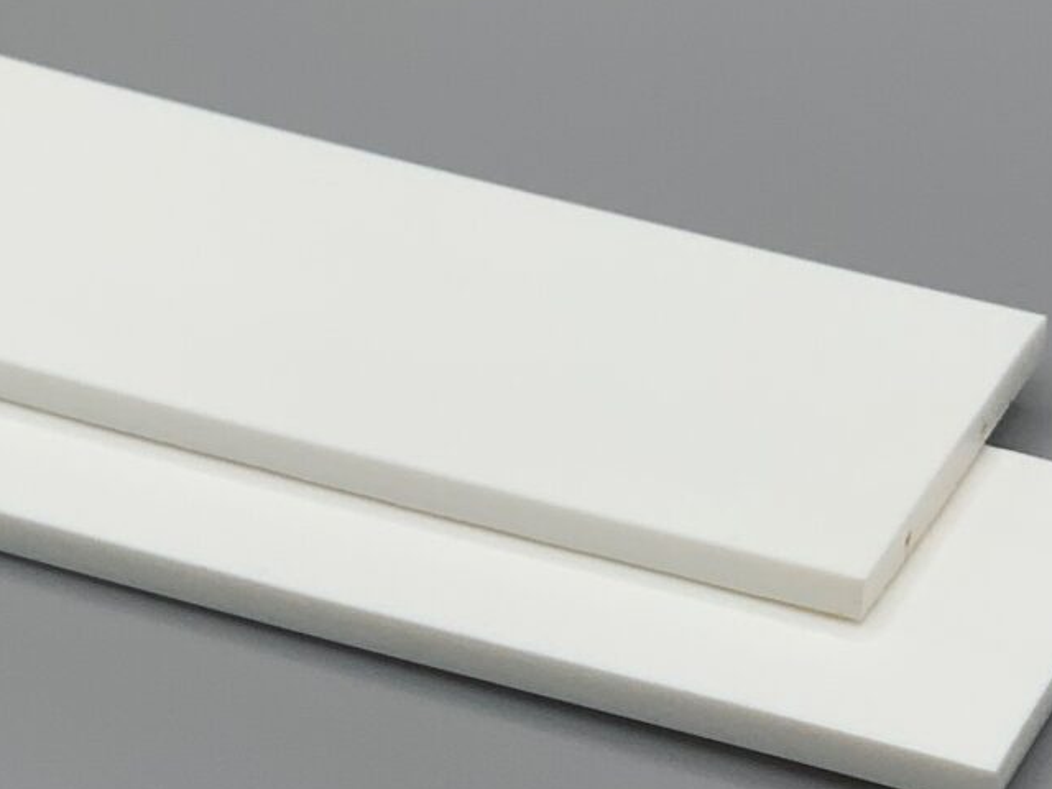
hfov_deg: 29.8
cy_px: 344
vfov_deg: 22.6
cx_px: 523
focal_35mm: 65
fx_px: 1975
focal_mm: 6
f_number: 2.4
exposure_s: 1/123
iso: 16
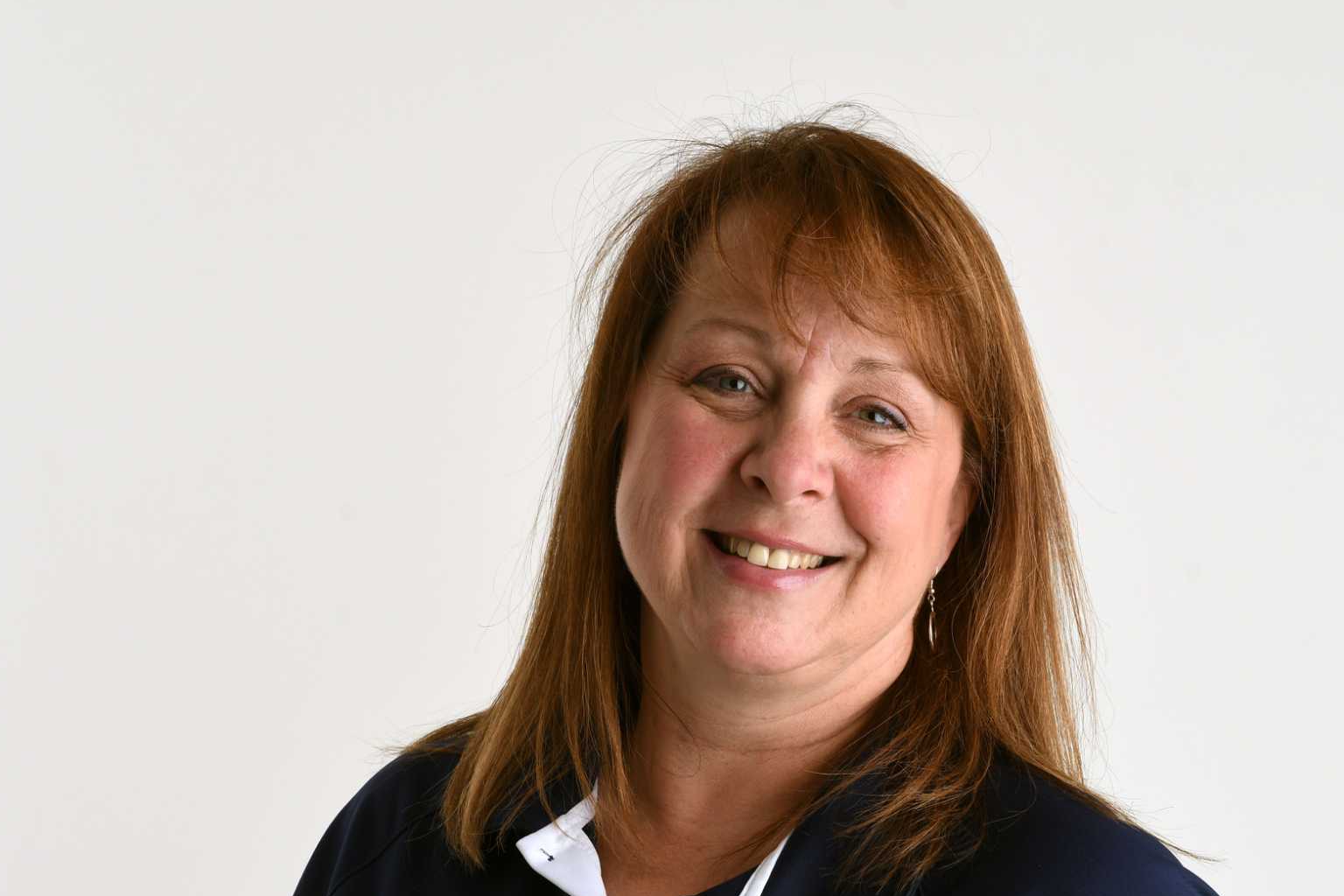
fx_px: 7317
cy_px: 565
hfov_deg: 10.5
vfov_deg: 7.0
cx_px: 721
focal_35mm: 196
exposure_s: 1/160
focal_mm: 98
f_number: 9
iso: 160
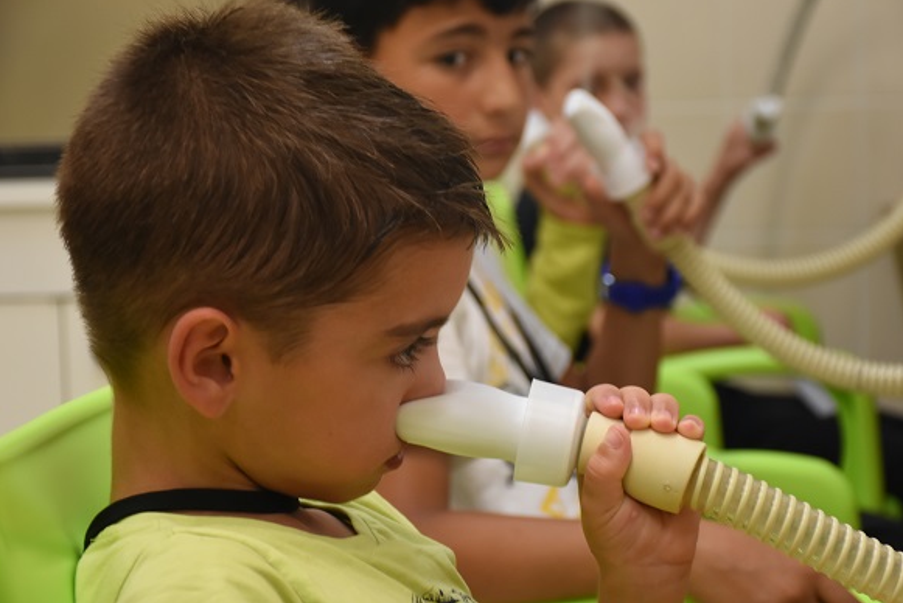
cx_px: 465
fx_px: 2409
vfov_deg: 14.3
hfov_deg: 21.2
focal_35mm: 96
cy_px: 294
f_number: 5
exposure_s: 1/30
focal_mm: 62
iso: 1000
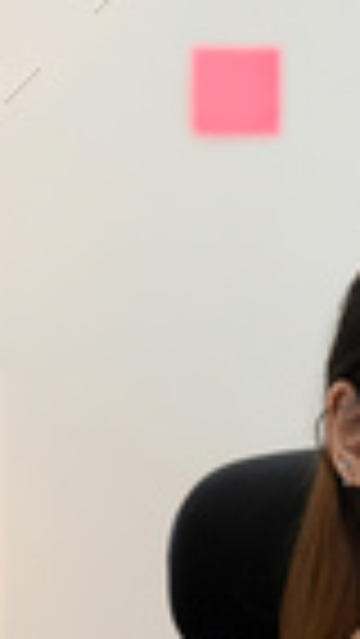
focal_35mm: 296
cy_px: 650
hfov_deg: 4.1
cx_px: 315
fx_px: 5017
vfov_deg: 7.3
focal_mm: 68
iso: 800
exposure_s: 1/320
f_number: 2.8
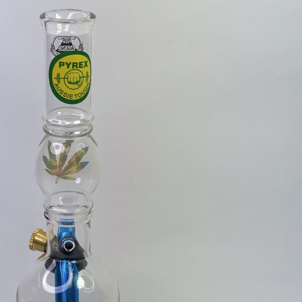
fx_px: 987
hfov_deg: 17.3
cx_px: 77
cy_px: 198
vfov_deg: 17.4
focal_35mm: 100
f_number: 2
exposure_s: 1/284
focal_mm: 6
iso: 20
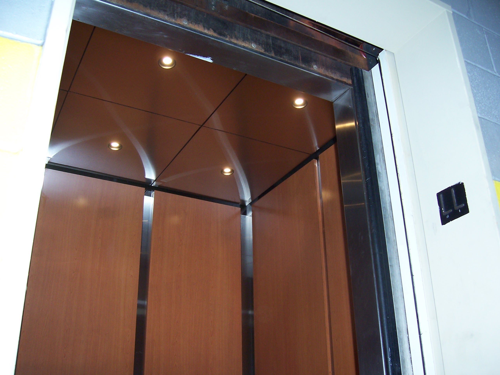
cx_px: 250
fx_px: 520
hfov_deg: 51.4
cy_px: 188
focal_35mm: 36
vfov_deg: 39.7
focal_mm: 6
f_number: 3
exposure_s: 1/60
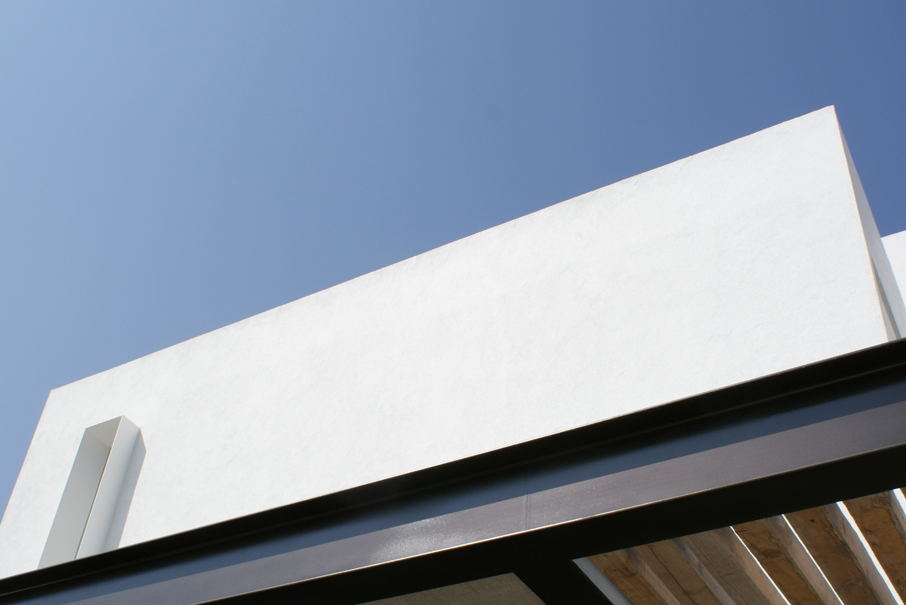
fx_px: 1033
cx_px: 472
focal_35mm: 41
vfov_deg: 32.5
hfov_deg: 47.4
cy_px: 380
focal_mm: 18
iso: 100
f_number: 10
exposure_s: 1/250
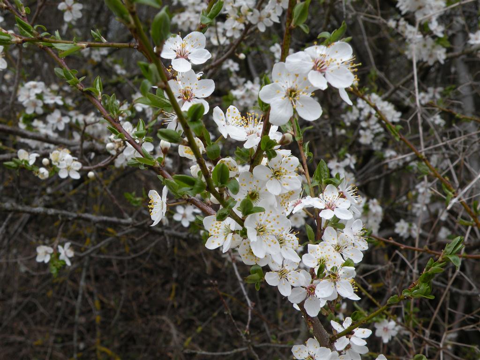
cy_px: 180
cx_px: 240
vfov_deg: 26.1
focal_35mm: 56
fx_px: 777
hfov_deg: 34.3
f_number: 5
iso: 64
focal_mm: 9.8
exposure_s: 1/144
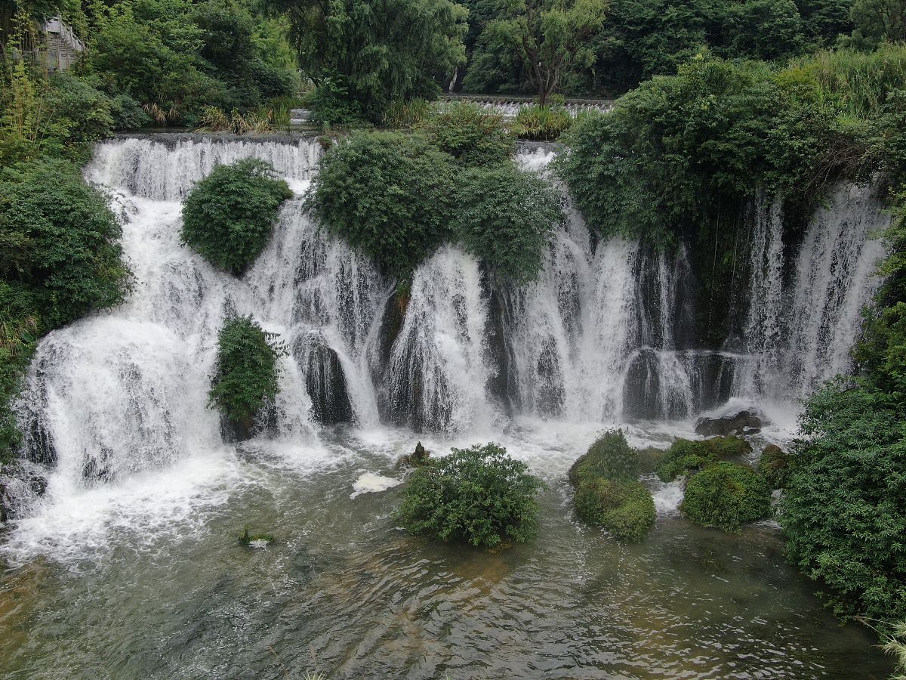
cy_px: 340
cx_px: 453
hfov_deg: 51.4
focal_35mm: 36
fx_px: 942
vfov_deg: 39.7
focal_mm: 6.21
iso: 110
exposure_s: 1/400
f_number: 3.3
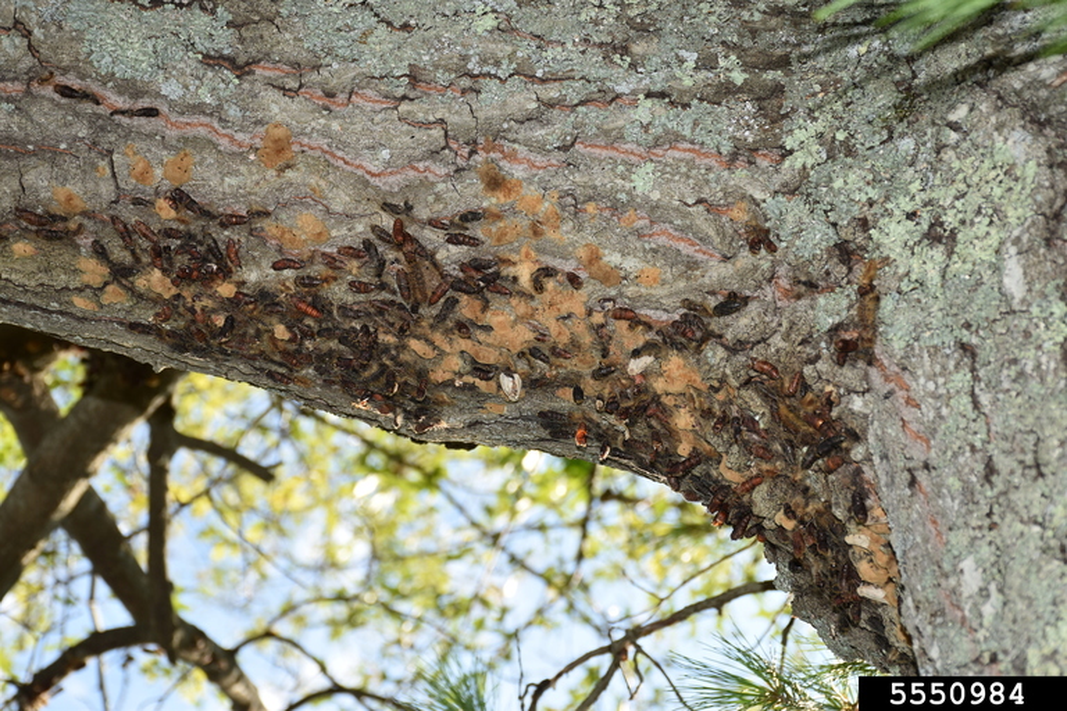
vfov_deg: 14.7
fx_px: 2756
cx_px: 534
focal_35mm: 93
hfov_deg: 21.9
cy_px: 356
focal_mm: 62
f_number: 7.1
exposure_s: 1/200
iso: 100
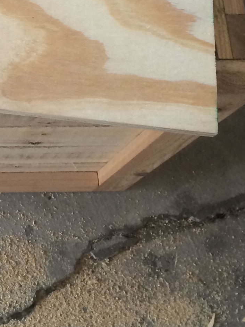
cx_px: -150
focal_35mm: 104
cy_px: -40
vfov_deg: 18.2
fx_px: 982
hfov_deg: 13.2
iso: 50
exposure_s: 1/30
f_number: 2.2
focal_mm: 4.12
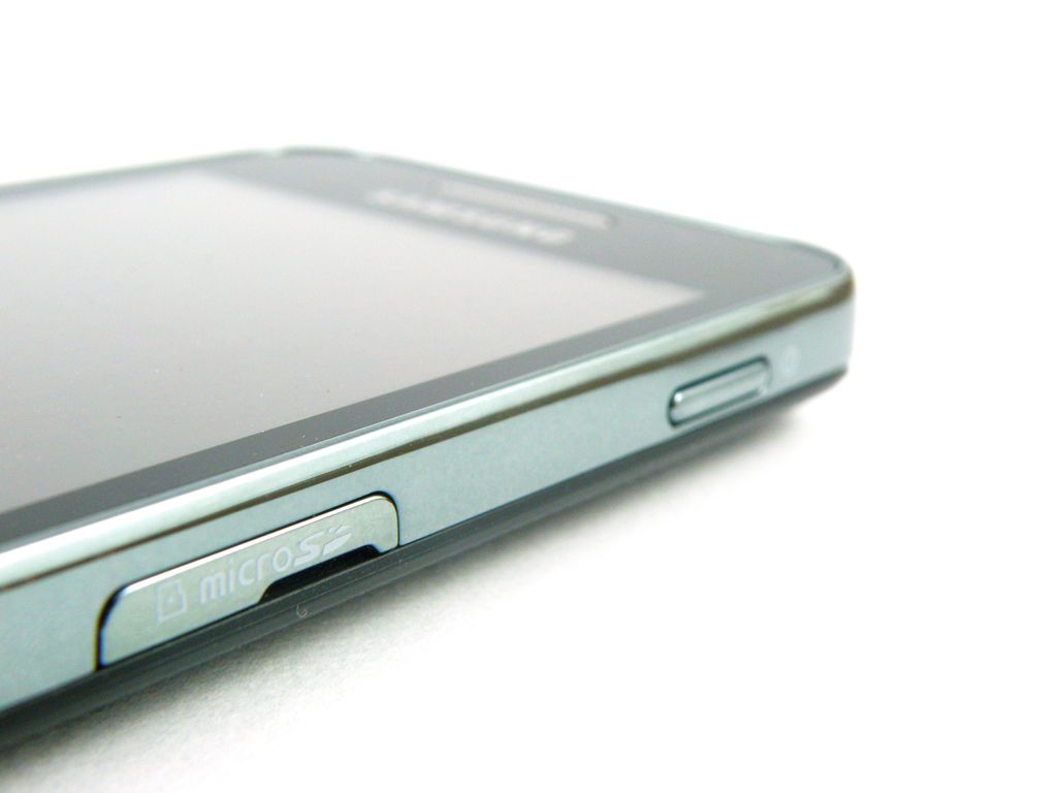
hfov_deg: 34.9
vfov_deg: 26.6
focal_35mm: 55
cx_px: 528
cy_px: 396
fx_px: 1679
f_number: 5
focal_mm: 9.77
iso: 200
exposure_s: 1/80
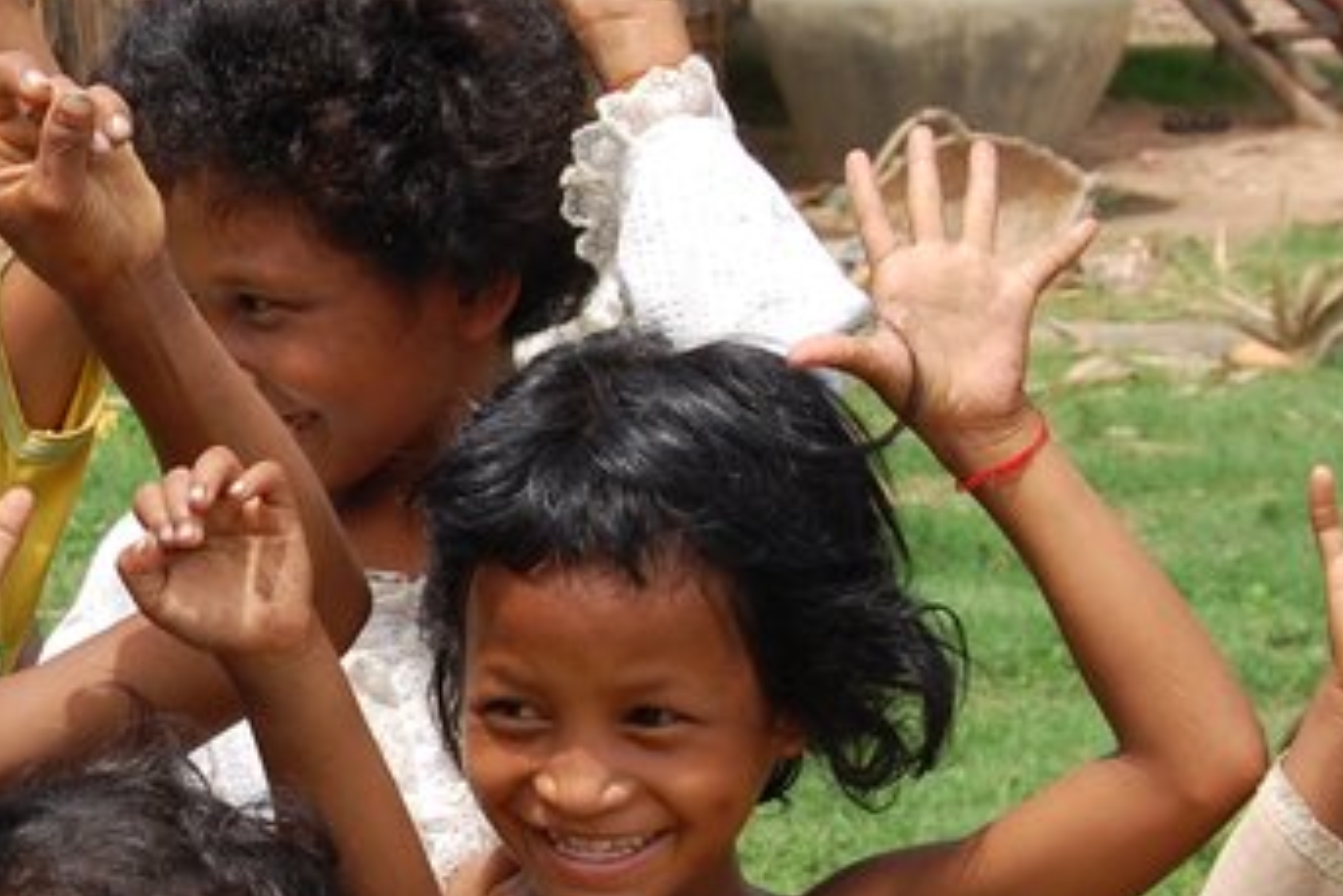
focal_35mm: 156
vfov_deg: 8.8
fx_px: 5840
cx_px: 20
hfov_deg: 13.0
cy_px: 526
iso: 200
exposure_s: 1/320
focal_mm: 35
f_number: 9
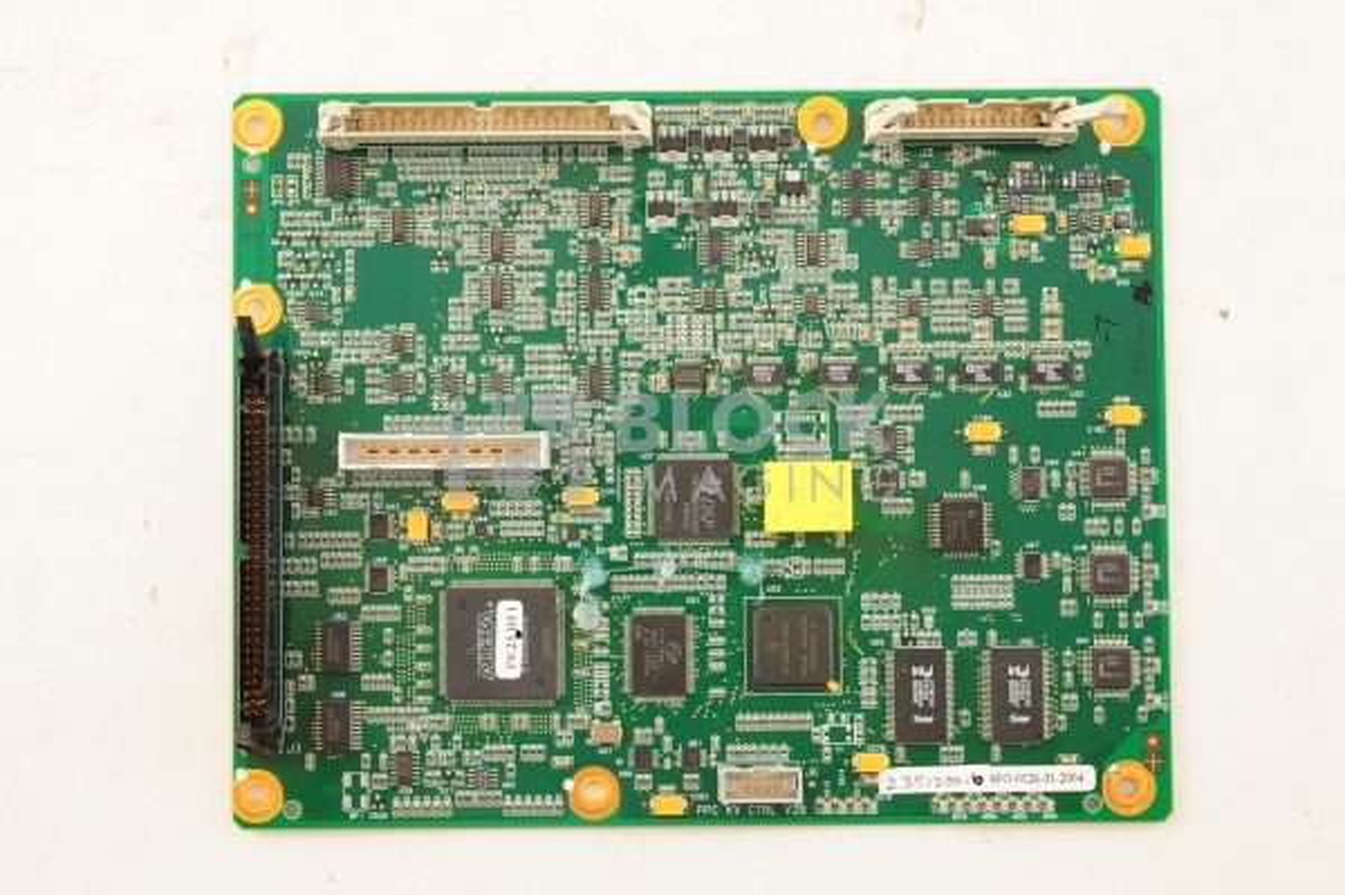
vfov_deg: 26.9
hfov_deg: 39.6
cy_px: 448
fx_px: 1866
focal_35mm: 50
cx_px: 672
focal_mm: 50
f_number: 11
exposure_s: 1/160
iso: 1600
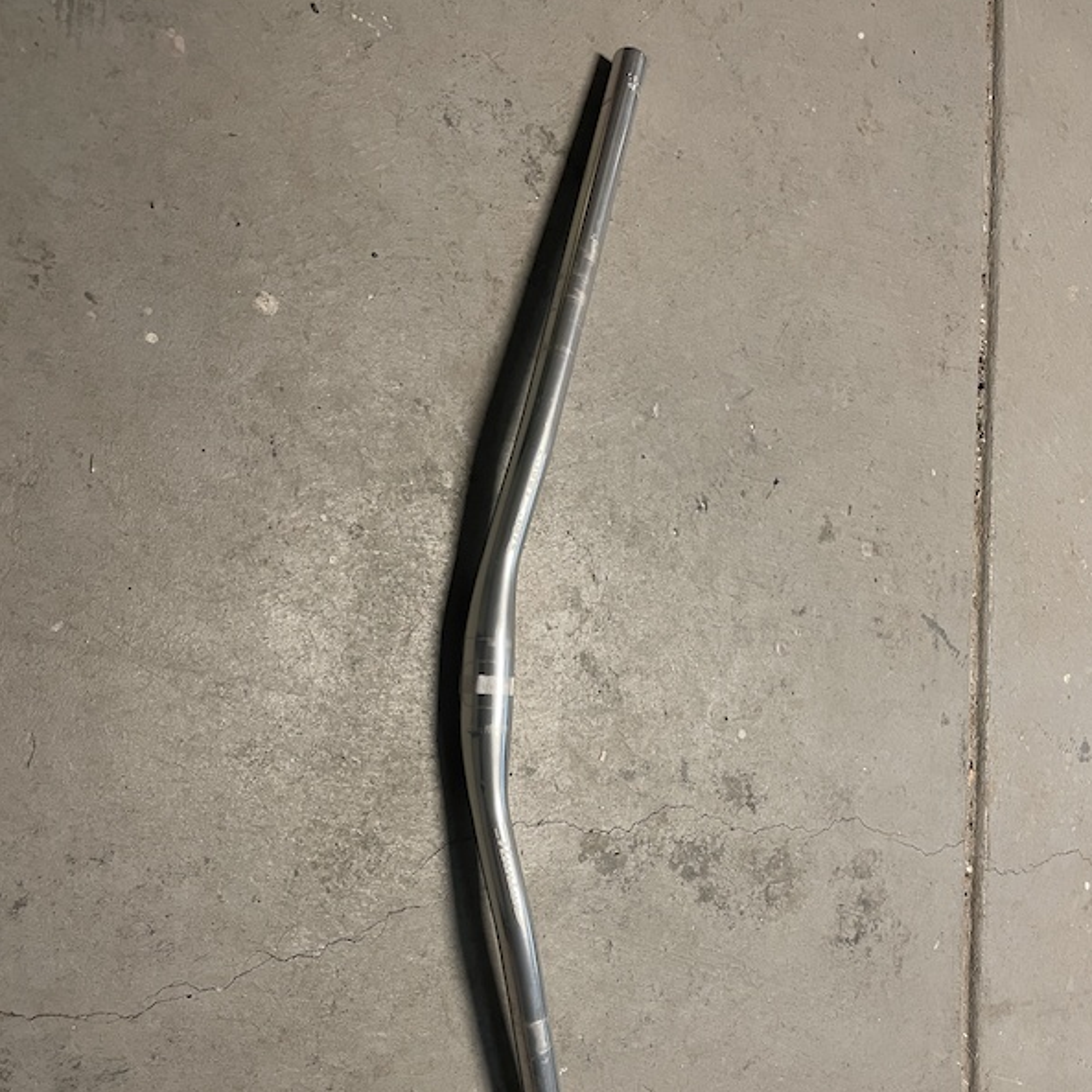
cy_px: 702
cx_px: 549
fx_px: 1106
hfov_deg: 52.5
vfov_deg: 51.8
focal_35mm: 31
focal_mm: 4.2
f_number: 1.6
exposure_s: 1/60
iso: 320
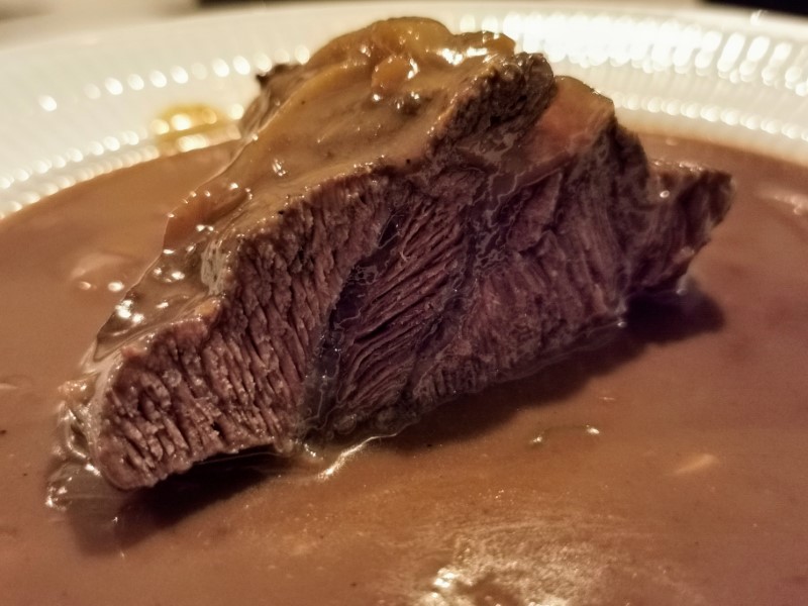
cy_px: 303
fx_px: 794
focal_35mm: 34
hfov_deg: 54.0
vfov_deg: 41.8
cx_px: 404
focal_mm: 5.56
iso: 640
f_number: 1.6
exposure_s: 1/20
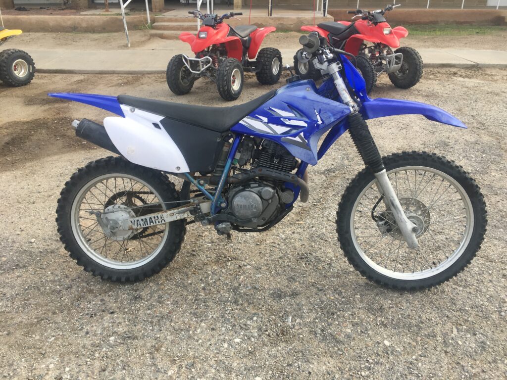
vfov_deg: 48.2
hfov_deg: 61.7
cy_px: 190
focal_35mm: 29
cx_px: 254
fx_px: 425
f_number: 2.2
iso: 25
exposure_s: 1/392
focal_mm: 4.15
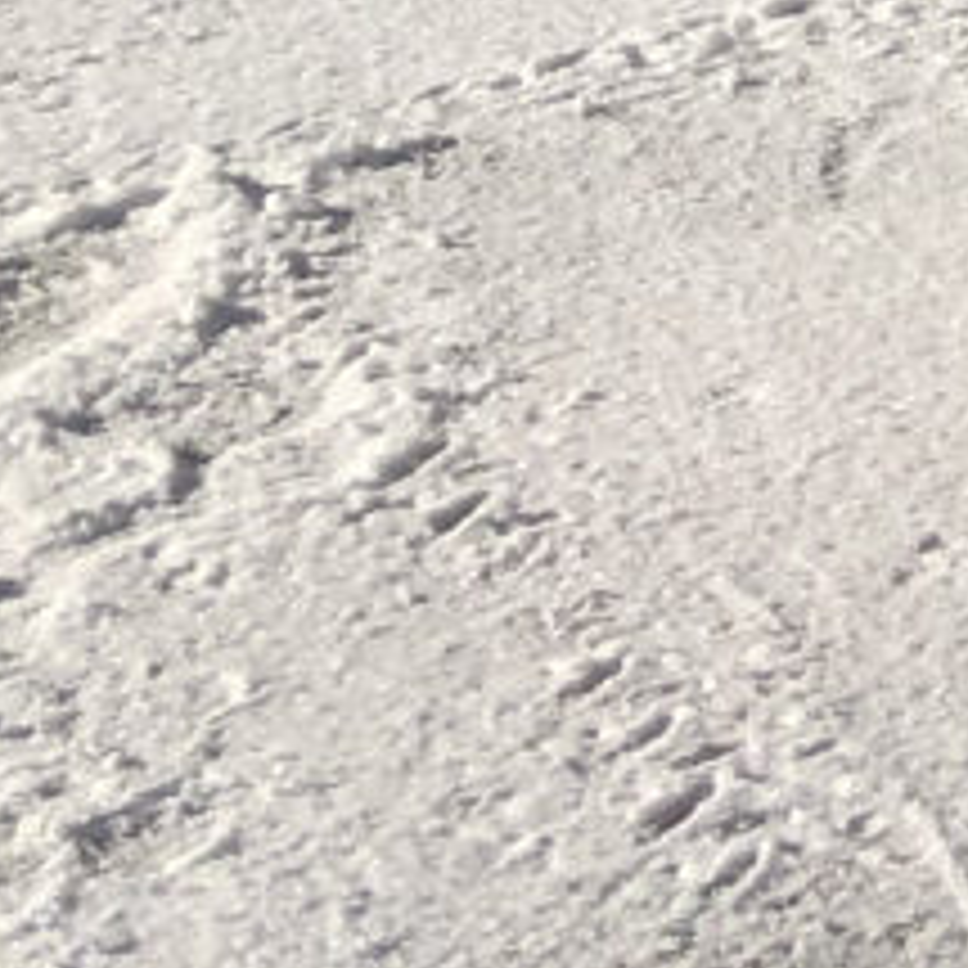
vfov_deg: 8.8
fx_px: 5600
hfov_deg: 7.8
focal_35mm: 177
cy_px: -1517
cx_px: 3399
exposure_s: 1/3745
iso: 25
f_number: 1.8
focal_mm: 3.99
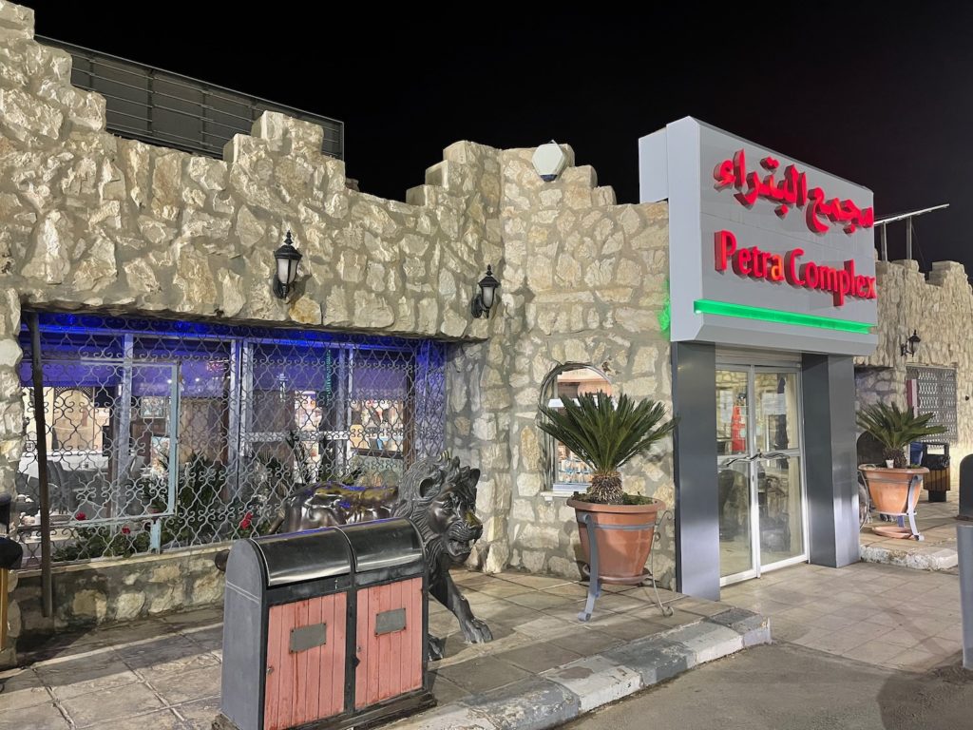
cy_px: 365
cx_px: 486
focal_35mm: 26
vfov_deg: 53.1
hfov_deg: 67.3
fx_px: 731
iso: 500
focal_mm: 5.1
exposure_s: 1/50
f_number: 1.6
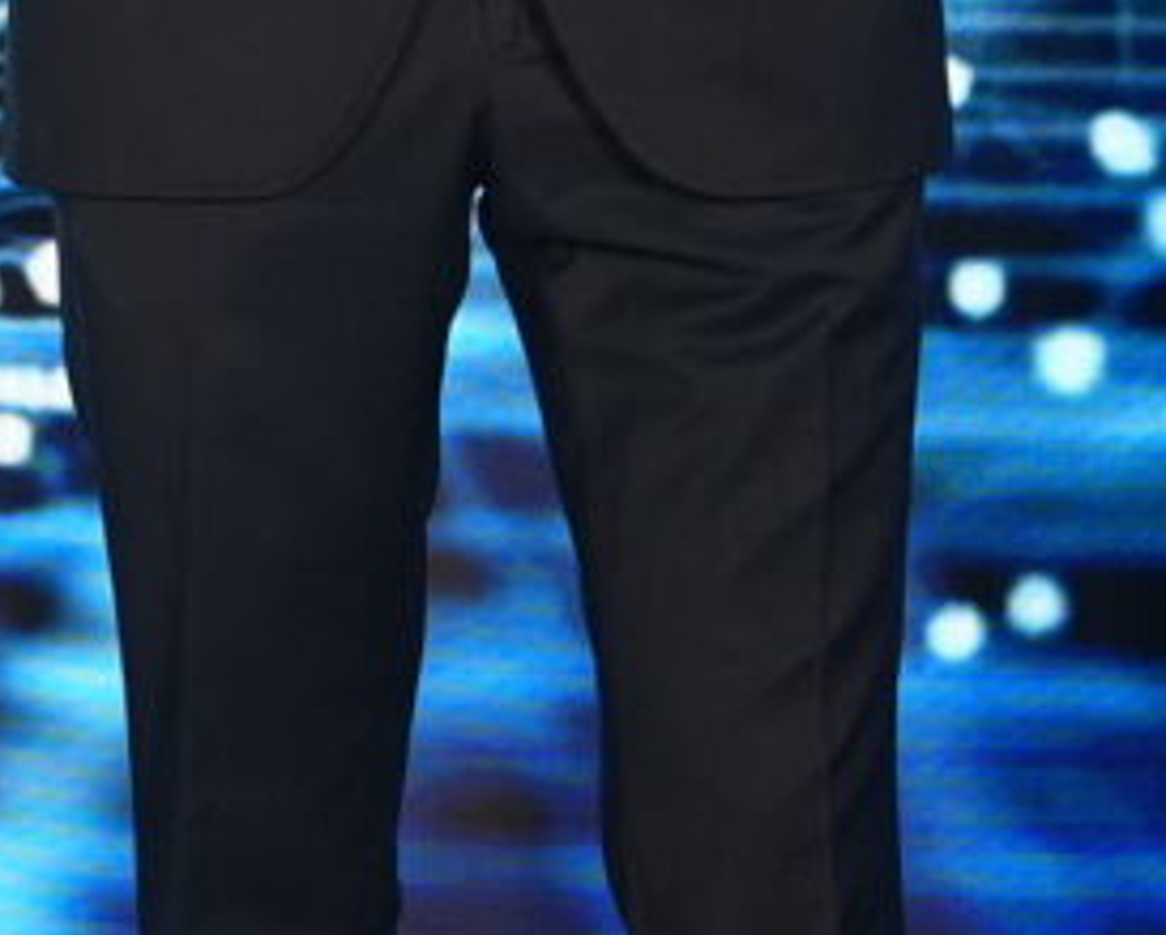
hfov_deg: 7.8
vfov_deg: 6.2
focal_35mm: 246
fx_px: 8498
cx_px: -320
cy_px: -339
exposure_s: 1/400
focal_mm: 35
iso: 800
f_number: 2.2
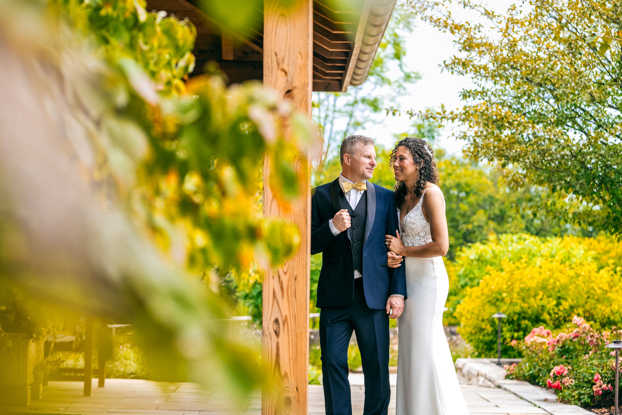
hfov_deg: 18.4
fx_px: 1918
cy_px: 208
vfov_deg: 12.3
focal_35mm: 111
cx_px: 311
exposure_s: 1/400
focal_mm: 111
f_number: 3.5
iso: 640
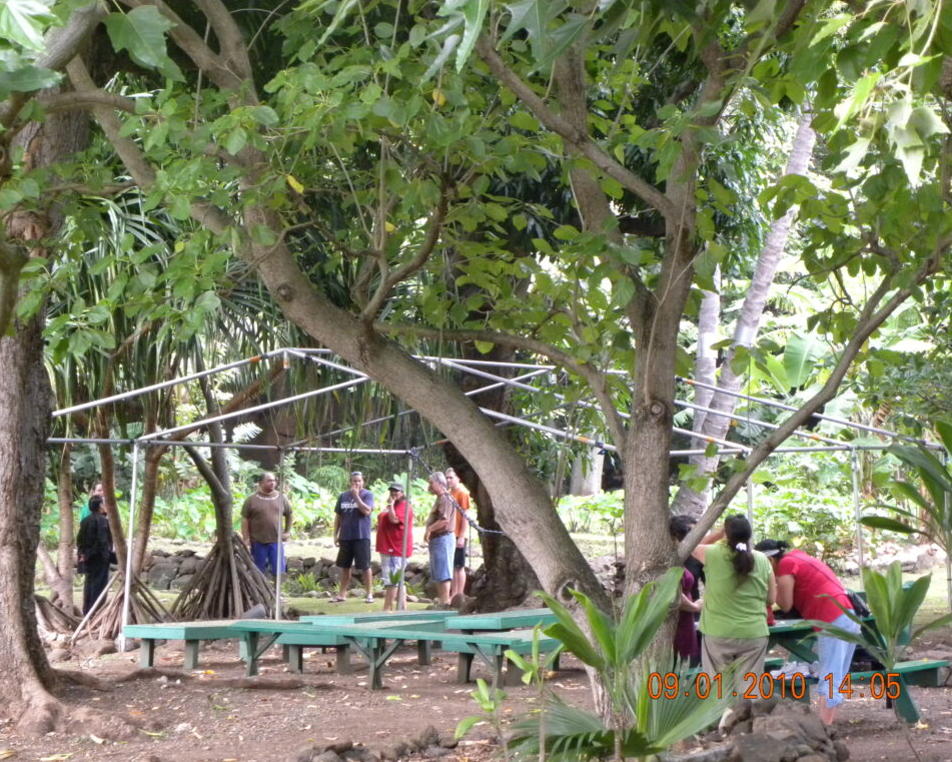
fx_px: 3466
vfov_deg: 12.5
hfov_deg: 15.6
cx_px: 450
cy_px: 382
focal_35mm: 123
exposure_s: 1/50.4
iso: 400
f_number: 4
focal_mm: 20.8
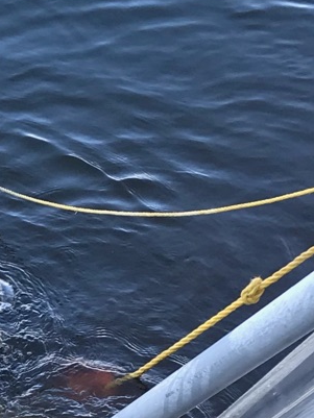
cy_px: 554
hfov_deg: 10.3
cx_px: 15
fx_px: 1729
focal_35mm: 143
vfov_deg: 13.3
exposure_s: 1/179
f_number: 1.8
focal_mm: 3.99
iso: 20
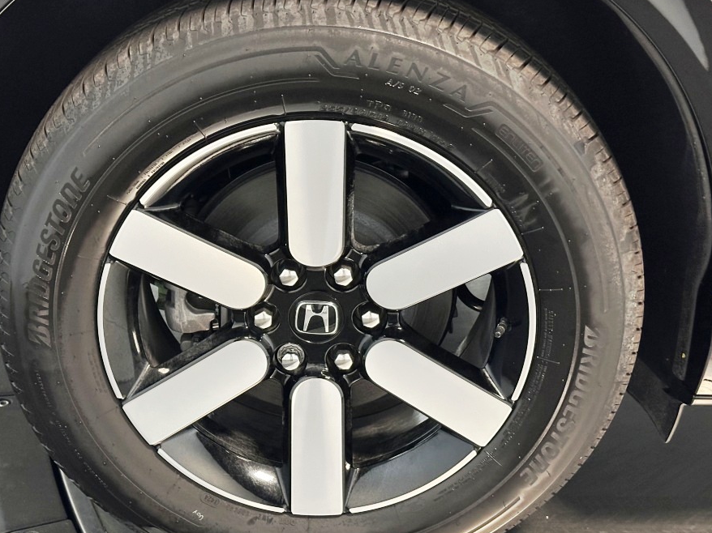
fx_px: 1152
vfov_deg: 26.1
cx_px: 308
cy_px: 304
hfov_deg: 34.3
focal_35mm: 56
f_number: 1.78
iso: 640
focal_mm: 6.86
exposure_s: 1/30
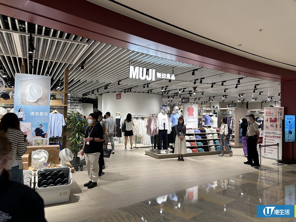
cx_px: 148
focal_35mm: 26
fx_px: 222
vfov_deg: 53.1
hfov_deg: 67.3
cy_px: 111
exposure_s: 1/100
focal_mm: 5.7
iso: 50
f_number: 1.5
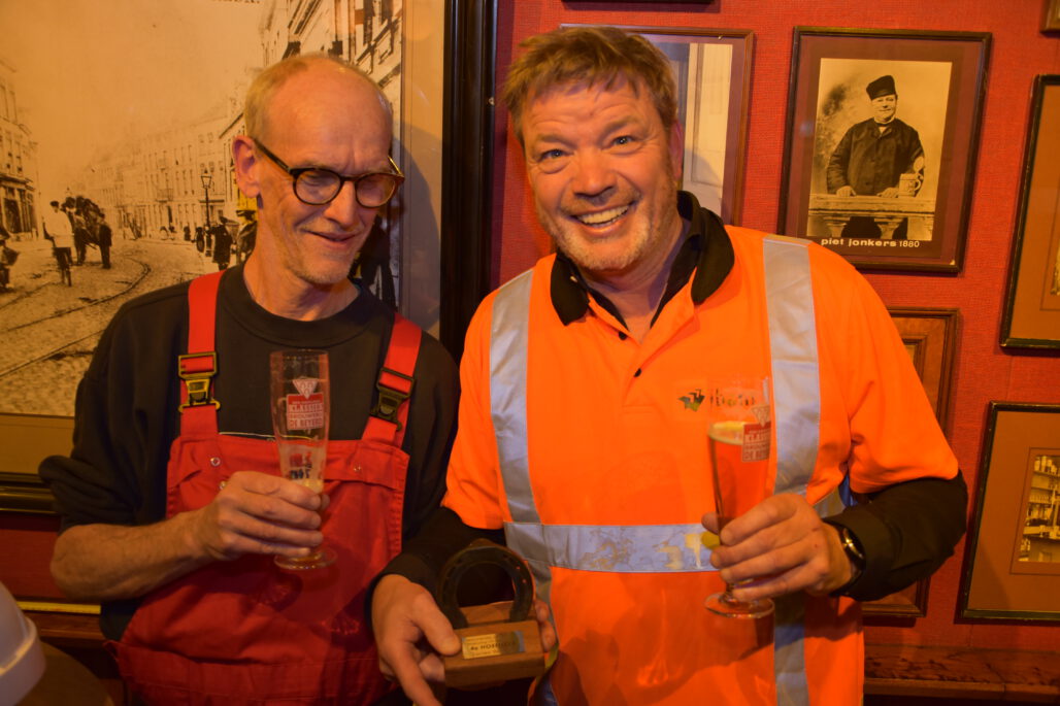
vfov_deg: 41.1
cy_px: 353
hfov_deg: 58.7
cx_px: 530
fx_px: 942
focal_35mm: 32
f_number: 3.8
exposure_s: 1/60
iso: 800
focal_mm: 32
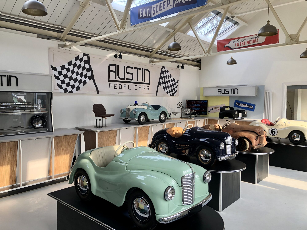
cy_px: 115
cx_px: 154
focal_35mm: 28
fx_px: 248
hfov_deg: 63.4
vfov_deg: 49.7
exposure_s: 1/120
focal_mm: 3.99
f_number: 1.8
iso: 32
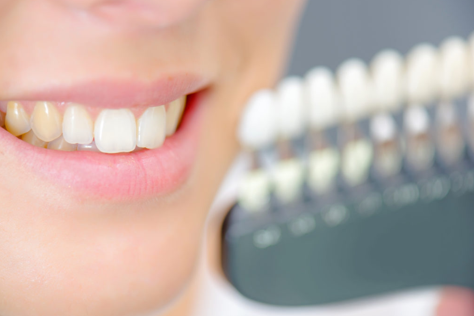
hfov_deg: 19.3
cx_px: 237
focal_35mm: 106
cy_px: 157
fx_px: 1396
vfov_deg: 12.9
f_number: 4
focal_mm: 105
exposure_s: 1/125
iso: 200
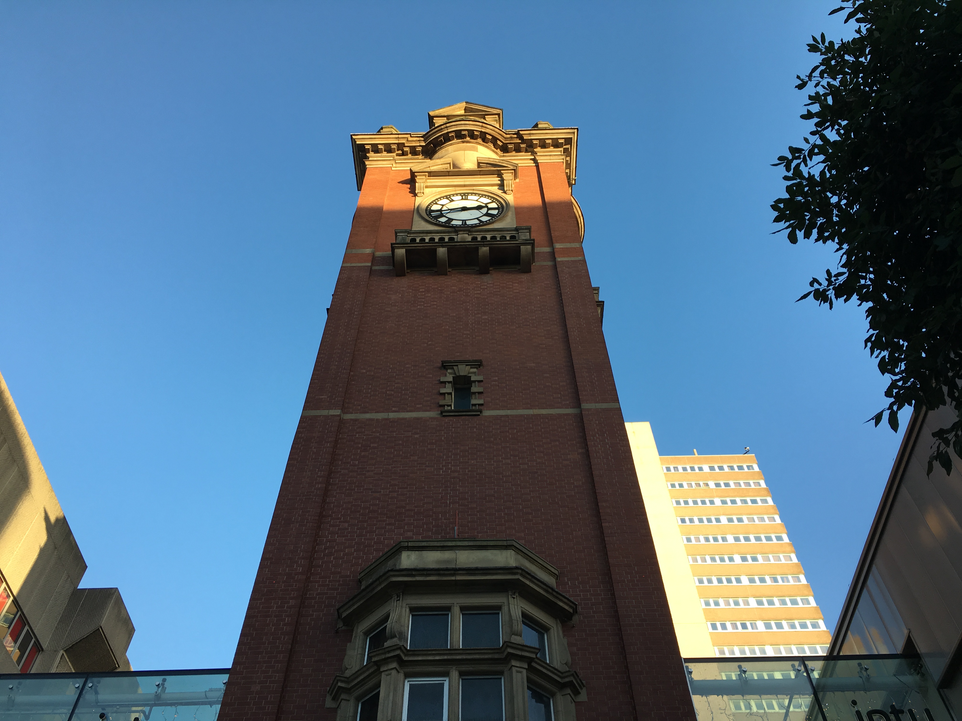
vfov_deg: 48.2
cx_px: 481
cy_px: 360
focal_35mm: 29
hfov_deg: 61.7
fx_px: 806
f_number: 2.2
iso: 25
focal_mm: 4.15
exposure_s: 1/255
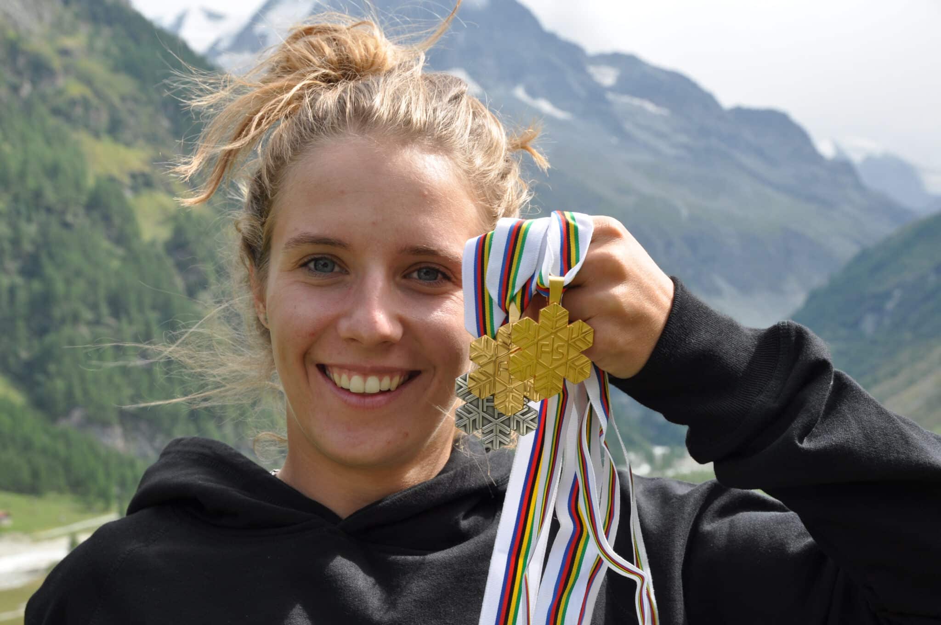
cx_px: 470
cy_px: 312
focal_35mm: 69
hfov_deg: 29.3
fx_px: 1801
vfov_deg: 19.7
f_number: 11
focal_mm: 46
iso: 200
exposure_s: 1/125
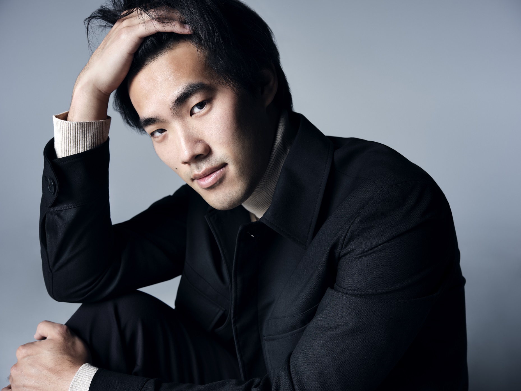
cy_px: 196
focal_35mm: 40
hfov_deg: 46.8
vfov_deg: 36.0
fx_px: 602
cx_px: 260
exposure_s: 1/160
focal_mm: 50
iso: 200
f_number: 6.4
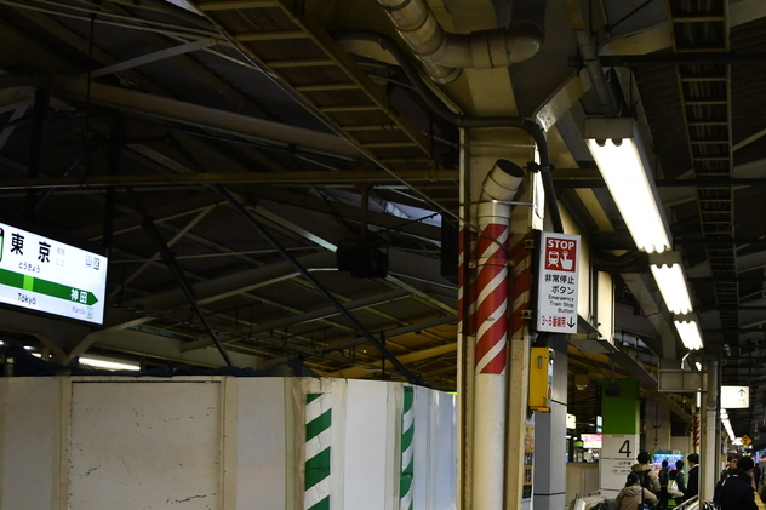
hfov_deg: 34.4
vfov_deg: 23.4
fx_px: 1212
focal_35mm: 57
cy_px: 417
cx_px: 567
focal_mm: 20
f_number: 4.5
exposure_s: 1/125
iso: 800
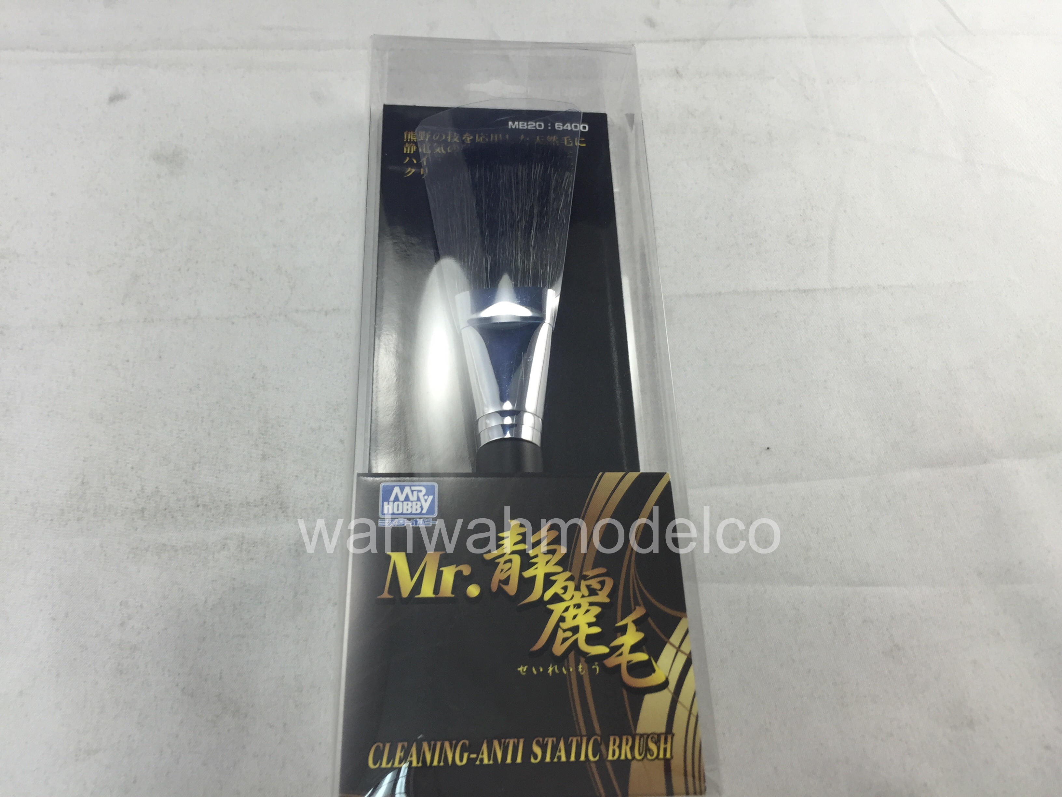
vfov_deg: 48.2
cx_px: 531
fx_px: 890
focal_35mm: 29
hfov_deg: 61.7
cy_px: 398
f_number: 2.2
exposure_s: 1/50
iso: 32
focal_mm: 4.15
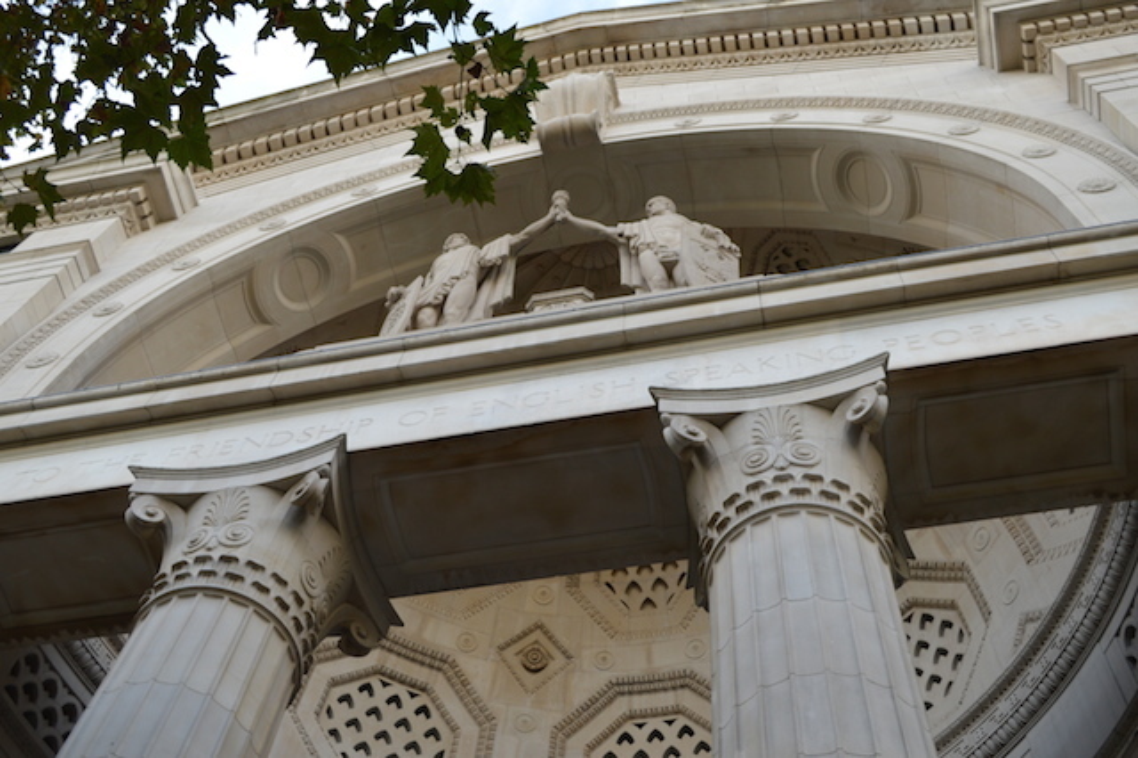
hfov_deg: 45.0
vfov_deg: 30.8
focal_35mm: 44
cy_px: 379
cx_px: 569
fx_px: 1374
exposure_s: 1/125
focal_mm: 29
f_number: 5.6
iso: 180
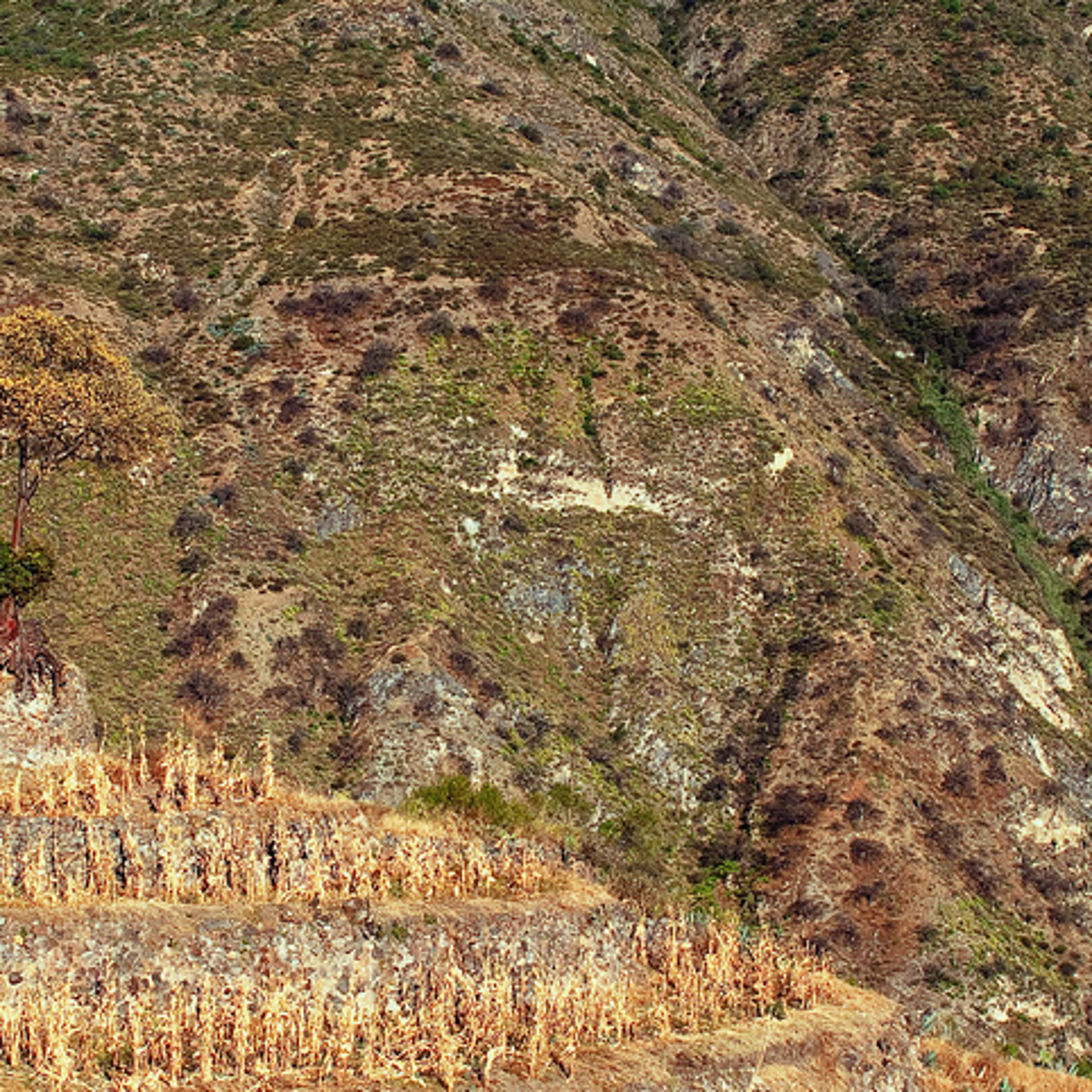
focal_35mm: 103
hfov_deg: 16.9
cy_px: 480
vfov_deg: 16.9
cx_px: 383
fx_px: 3676
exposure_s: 1/640
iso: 200
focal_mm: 24
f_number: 6.3
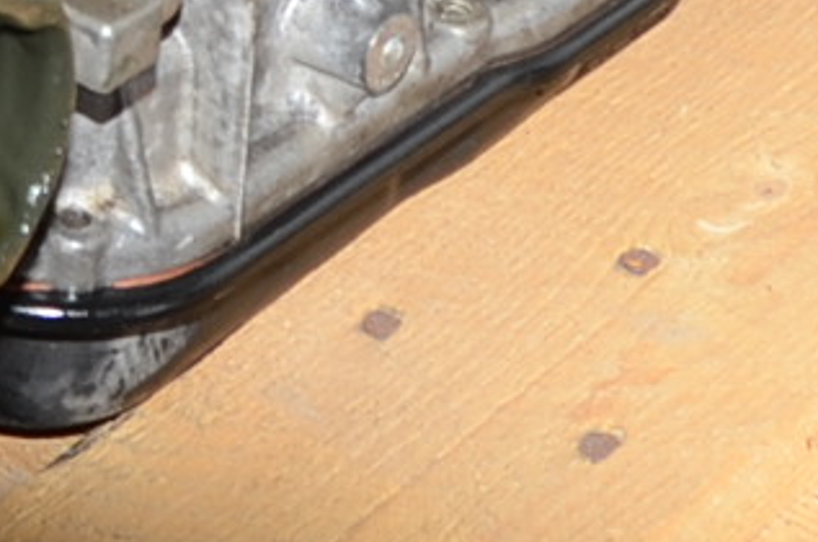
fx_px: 6349
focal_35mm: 280
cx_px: -219
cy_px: -1022
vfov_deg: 4.7
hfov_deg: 7.3
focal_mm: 24
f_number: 5
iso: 100
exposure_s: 1/60
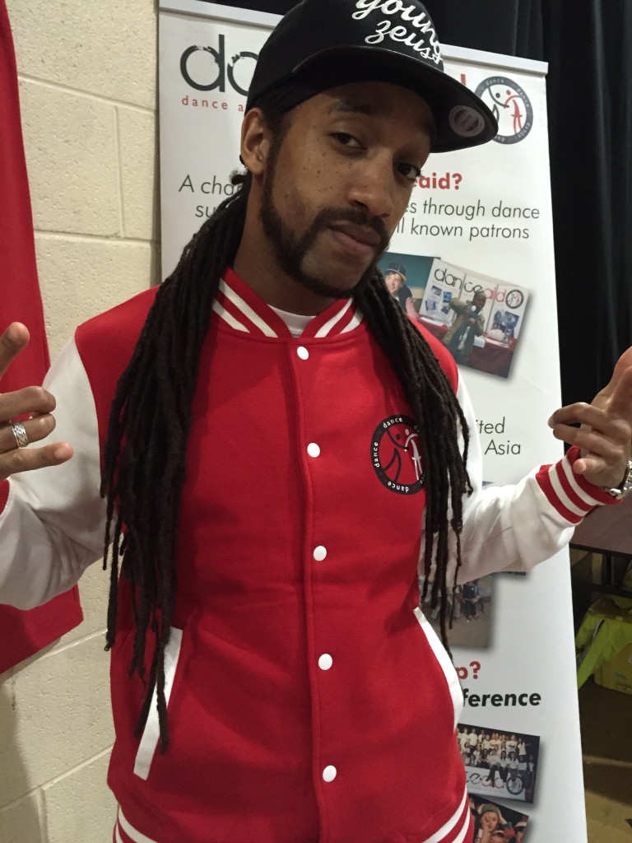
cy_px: 422
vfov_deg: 61.7
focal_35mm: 29
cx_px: 316
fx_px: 706
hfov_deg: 48.2
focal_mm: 4.15
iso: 320
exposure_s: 1/17
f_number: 2.2
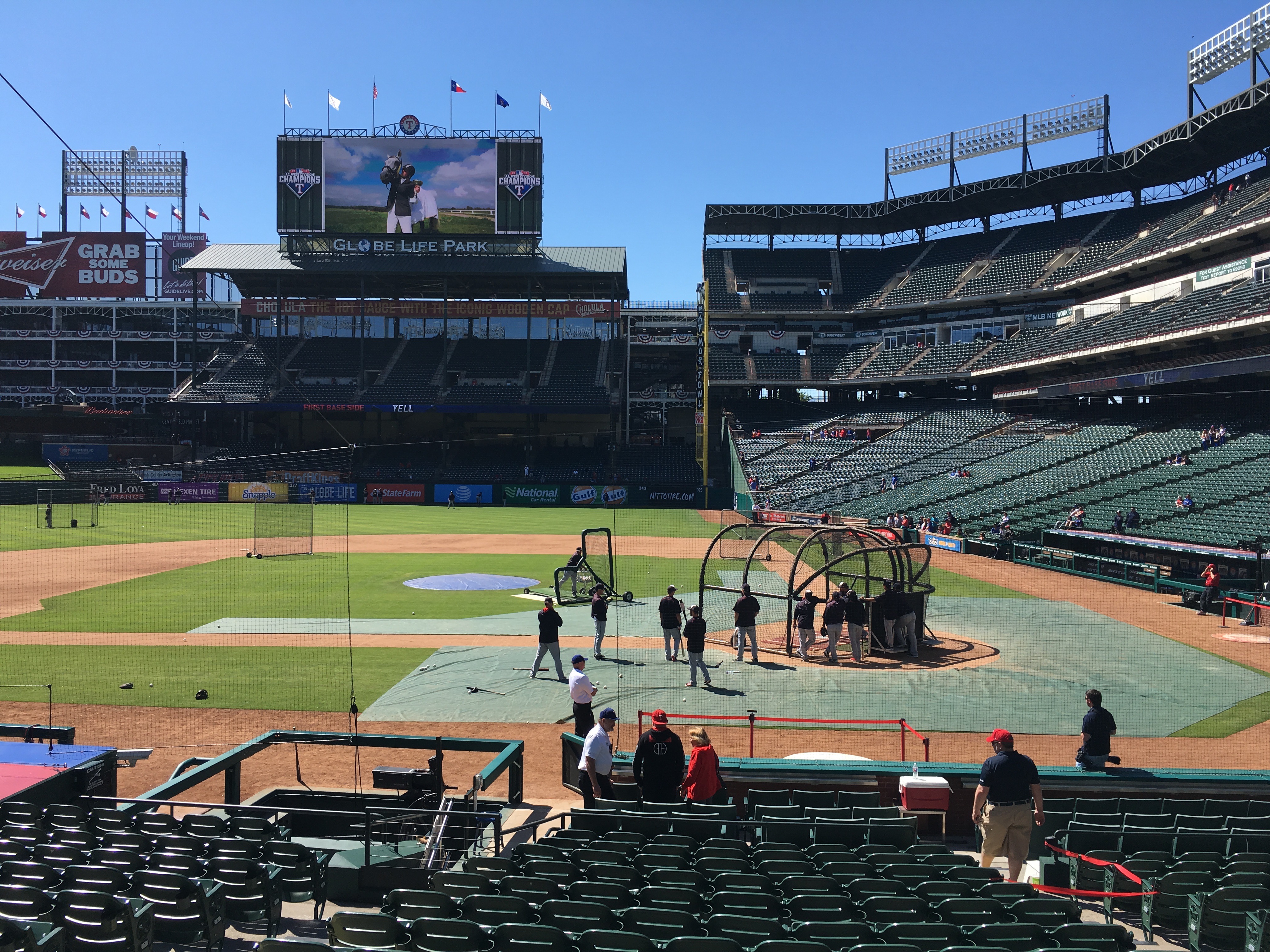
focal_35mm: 29
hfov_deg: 61.7
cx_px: 635
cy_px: 476
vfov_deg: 48.2
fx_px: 1064
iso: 25
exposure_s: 1/1304
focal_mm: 4.15
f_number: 2.2
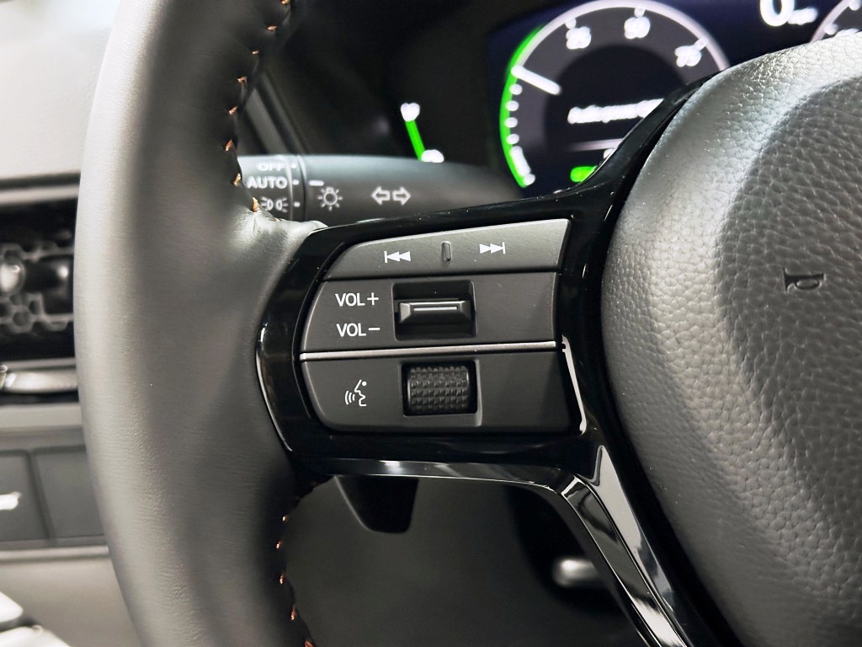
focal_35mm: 48
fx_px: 1195
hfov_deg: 39.7
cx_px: 431
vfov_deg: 30.3
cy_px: 324
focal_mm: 6.86
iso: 640
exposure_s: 1/17
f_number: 1.78
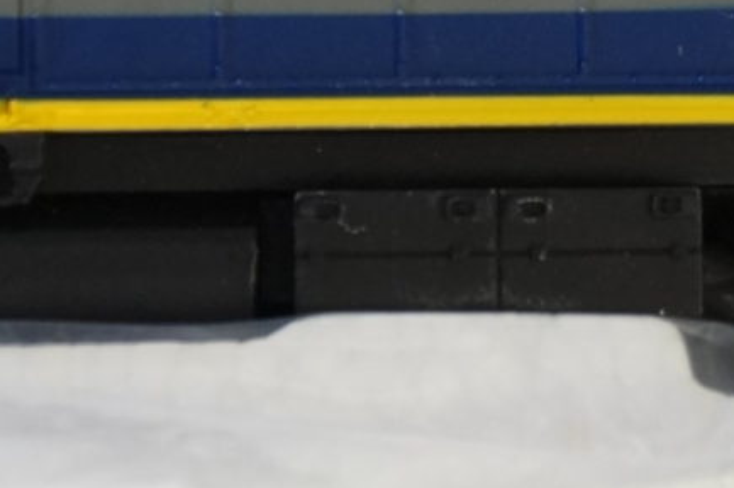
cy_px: -43
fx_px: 4339
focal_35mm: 213
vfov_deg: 6.4
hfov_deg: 9.7
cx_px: 324
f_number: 4.5
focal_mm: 30
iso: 640
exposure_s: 1/160
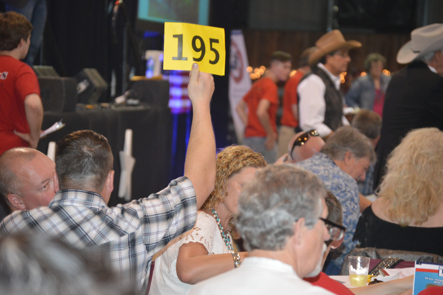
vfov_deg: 8.7
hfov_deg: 13.0
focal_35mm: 159
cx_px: 221
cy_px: 148
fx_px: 1950
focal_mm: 105
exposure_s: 1/60
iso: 1800
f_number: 4.8
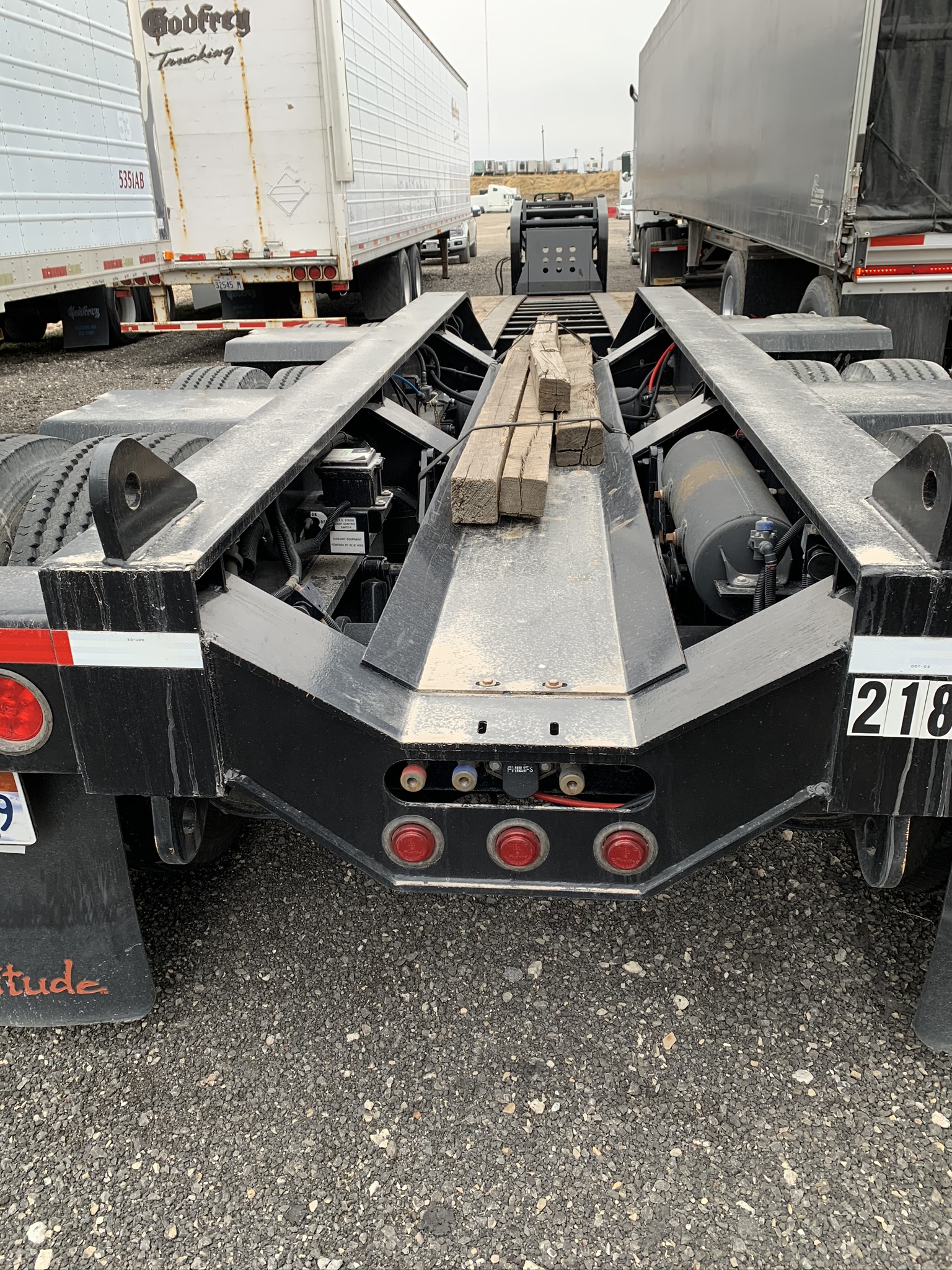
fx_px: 953
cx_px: 476
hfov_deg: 53.1
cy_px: 635
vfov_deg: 67.3
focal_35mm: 26
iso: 32
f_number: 1.8
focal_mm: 4.25
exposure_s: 1/122
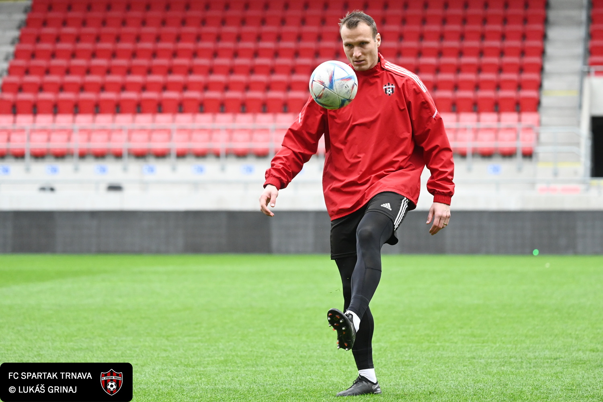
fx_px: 2847
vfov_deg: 8.1
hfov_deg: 12.1
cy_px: 201
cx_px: 302
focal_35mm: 170
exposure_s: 1/1250
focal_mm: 170
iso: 4000
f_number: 4.8
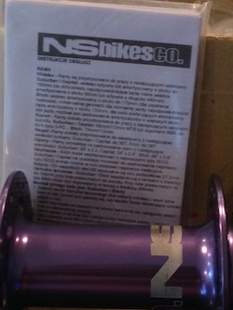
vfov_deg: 24.2
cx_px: 112
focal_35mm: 80
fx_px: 717
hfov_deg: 18.5
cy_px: 94
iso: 160
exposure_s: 1/20
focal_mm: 4.12
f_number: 2.4
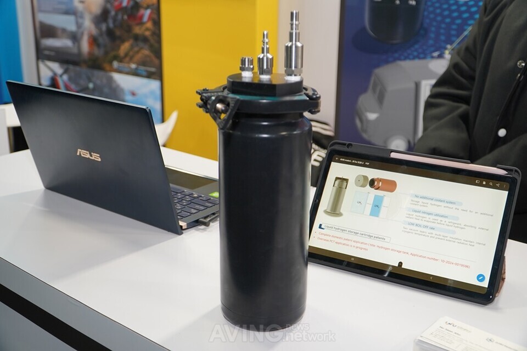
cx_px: 264
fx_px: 571
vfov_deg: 34.2
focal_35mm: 39
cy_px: 176
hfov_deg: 49.6
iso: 320
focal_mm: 26
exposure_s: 1/60
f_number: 4
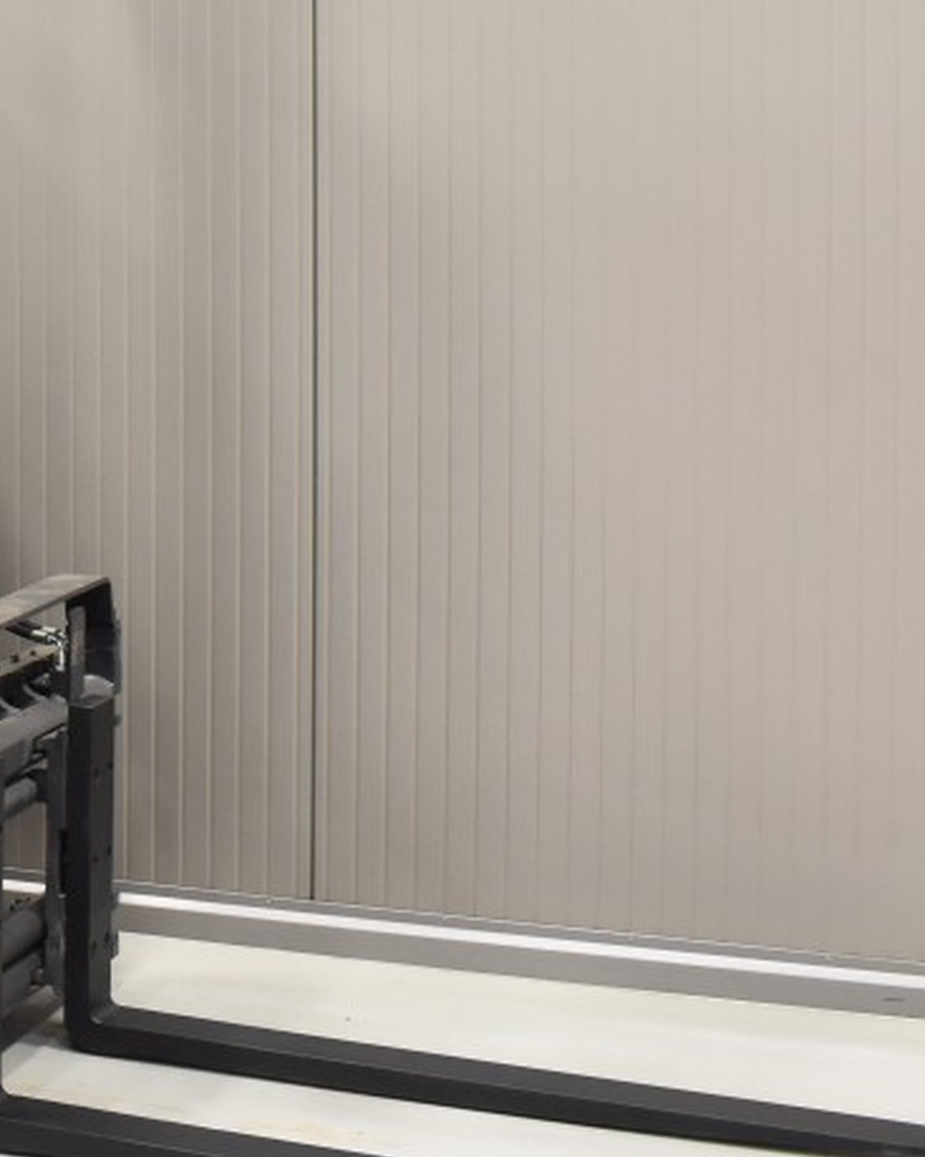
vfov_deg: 24.4
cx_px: -340
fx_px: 2644
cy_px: 275
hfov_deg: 18.2
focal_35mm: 77
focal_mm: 21
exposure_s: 1/10
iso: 1250
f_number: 7.1
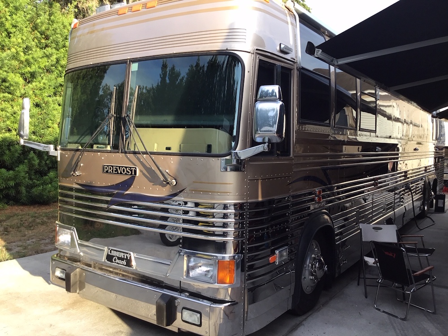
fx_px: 401
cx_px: 224
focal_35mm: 31
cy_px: 168
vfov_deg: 45.4
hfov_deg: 58.4
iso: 25
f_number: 2.4
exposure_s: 1/120
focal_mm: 3.3
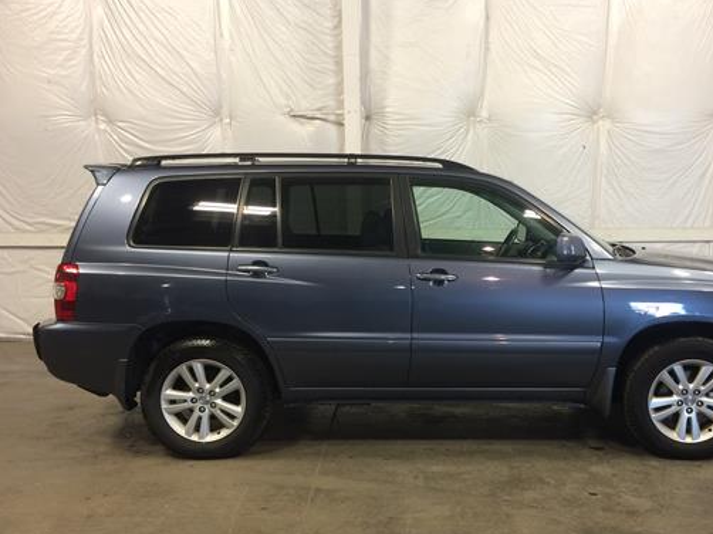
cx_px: 420
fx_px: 762
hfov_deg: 49.9
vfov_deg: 38.5
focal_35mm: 37
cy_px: 312
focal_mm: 4.15
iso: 64
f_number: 2.2
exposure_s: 1/30
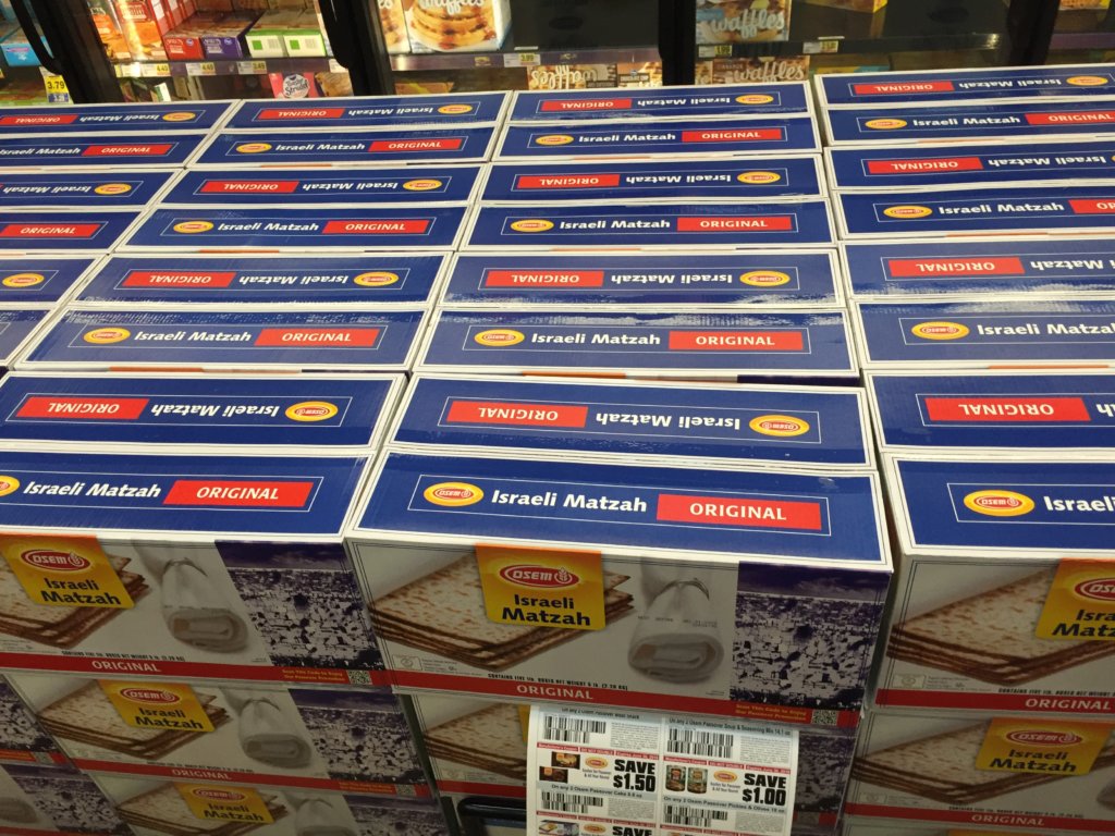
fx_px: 934
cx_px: 558
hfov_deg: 61.7
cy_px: 418
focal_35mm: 29
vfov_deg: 48.2
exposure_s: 1/30
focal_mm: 4.15
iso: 50
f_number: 2.2
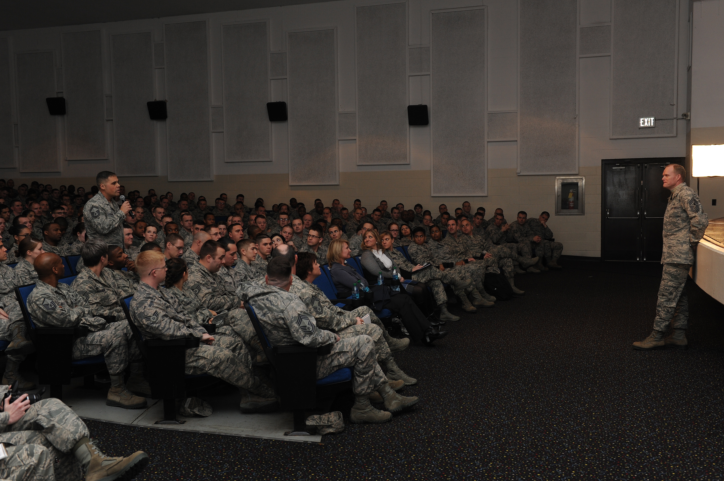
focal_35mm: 37
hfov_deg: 51.9
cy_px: 237
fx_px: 744
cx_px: 365
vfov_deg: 35.9
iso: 640
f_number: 6.3
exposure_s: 1/125
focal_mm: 36
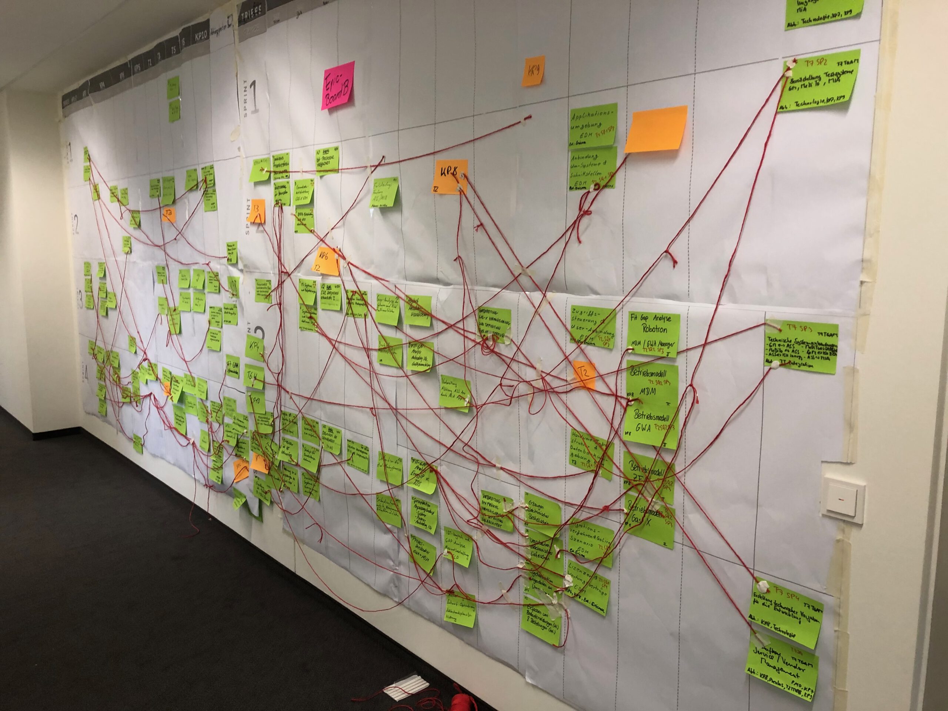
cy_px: 356
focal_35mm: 28
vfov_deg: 49.7
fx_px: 767
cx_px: 474
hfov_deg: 63.4
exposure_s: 1/17
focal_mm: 3.99
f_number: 1.8
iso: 40
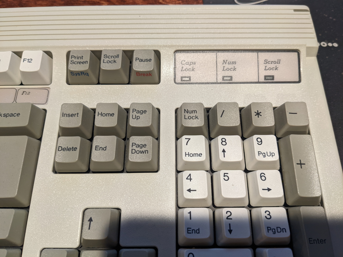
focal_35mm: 27
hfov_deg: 65.3
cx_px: 172
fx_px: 268
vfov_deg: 51.4
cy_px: 128
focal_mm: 4.38
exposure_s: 1/25
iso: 179
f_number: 1.73
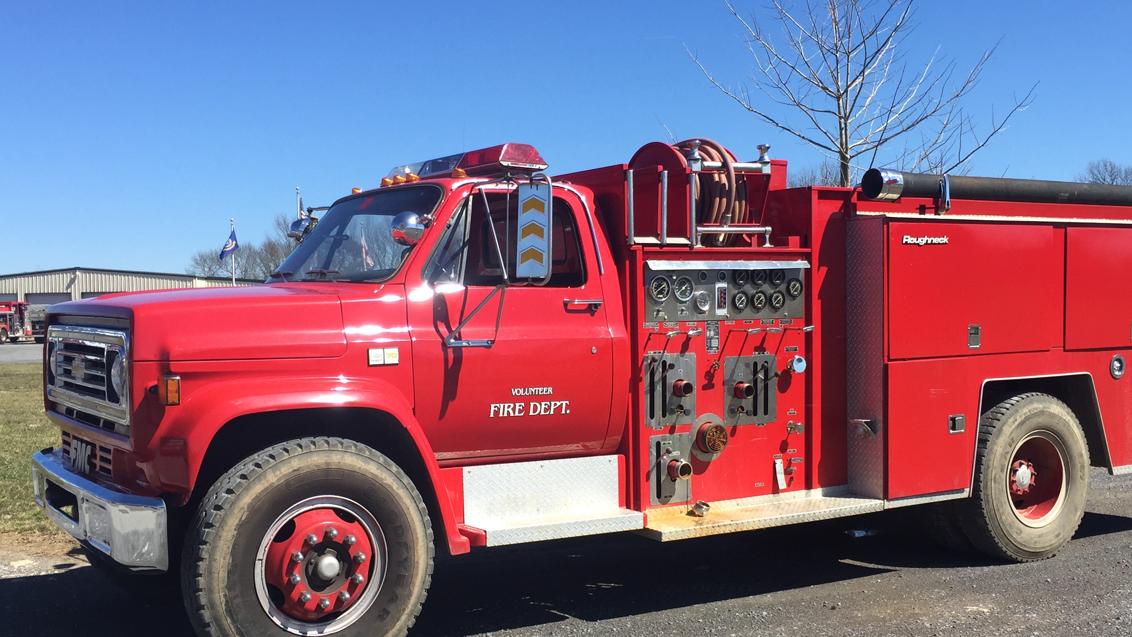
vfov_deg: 29.0
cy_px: 366
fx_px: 1231
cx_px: 600
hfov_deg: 49.4
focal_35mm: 41
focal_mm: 4.15
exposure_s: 1/1364
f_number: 2.2
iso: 32
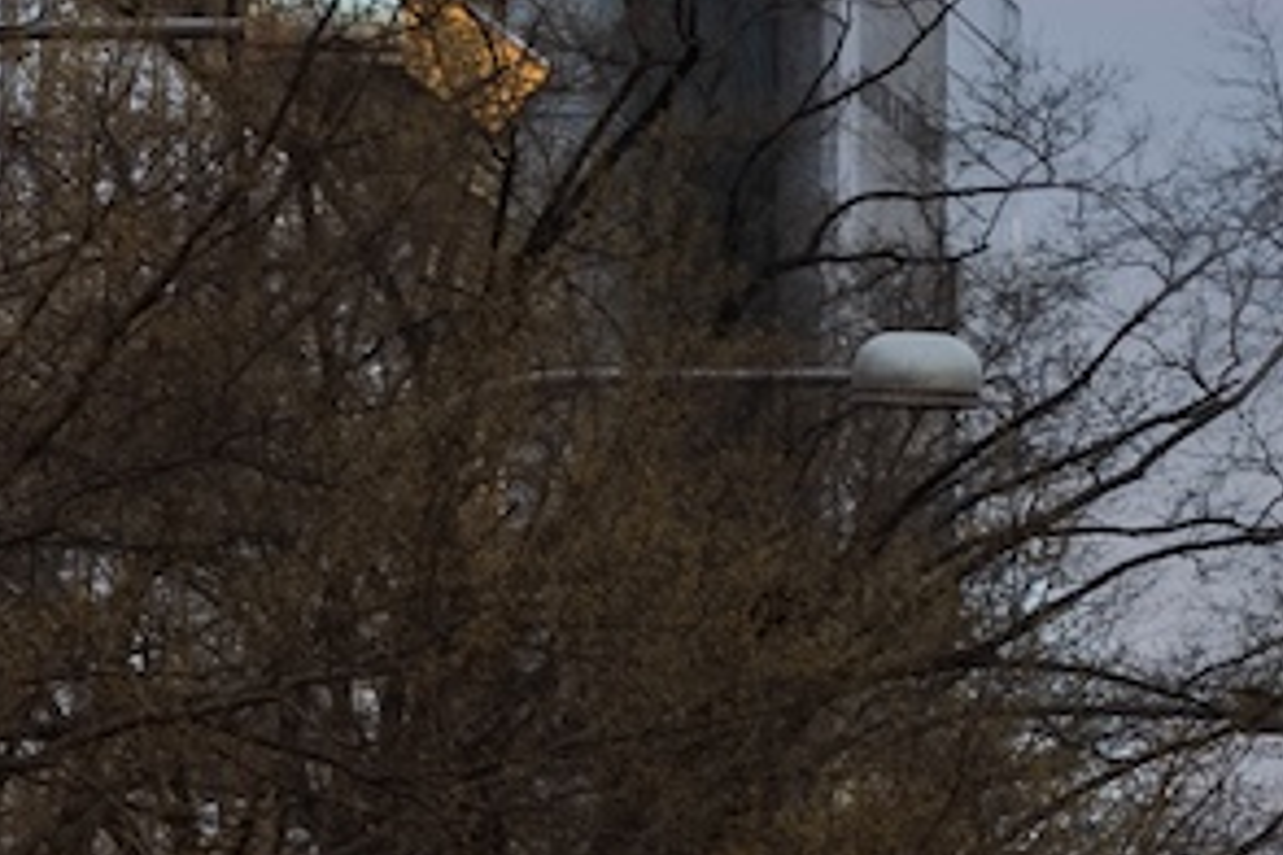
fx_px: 40483
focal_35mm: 1136
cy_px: 1197
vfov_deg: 1.2
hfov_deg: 1.8
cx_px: 3491
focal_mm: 165
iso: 64
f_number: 8
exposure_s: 1/2
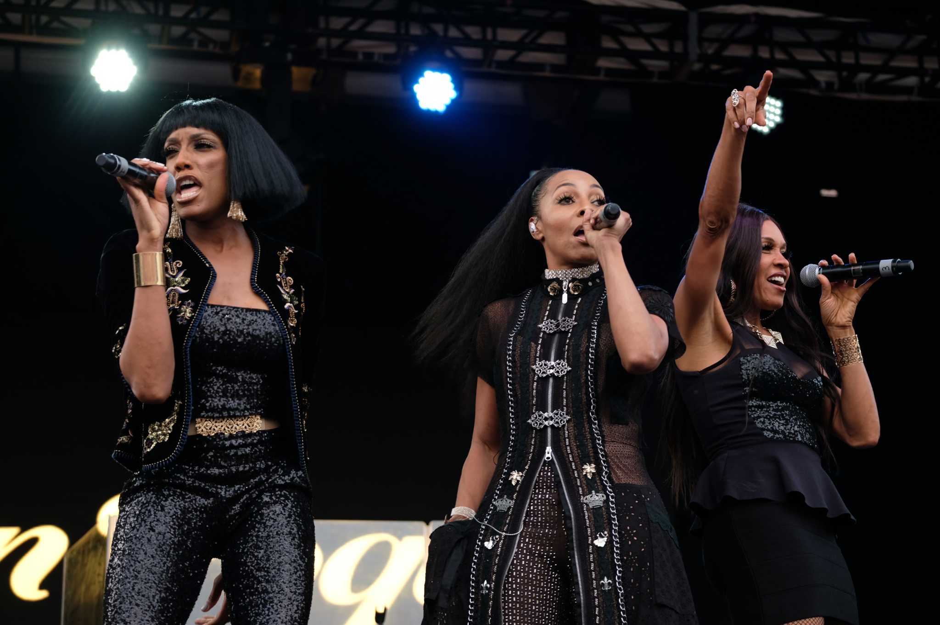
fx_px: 1956
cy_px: 312
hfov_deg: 27.0
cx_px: 470
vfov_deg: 18.1
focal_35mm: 75
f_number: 2.8
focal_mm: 50
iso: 400
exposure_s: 1/160
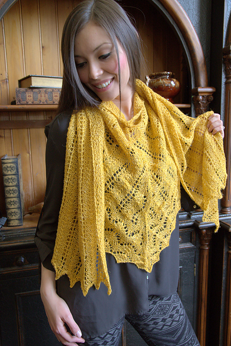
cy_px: 173
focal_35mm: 32
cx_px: 116
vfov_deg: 58.7
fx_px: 308
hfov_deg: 41.1
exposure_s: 1/80
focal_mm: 32
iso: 2000
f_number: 7.1
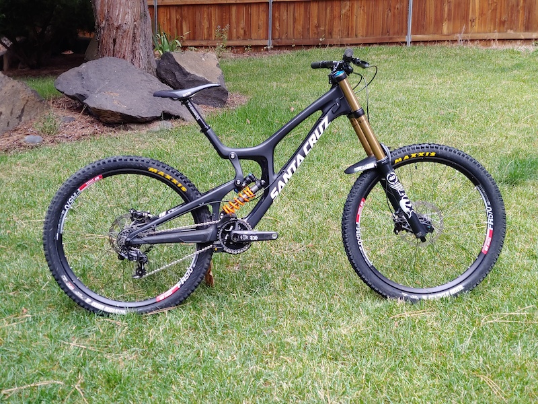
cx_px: 269
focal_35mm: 50
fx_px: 777
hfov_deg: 38.2
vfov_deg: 29.1
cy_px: 202
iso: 50
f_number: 2.4
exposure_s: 1/30
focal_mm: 5.88
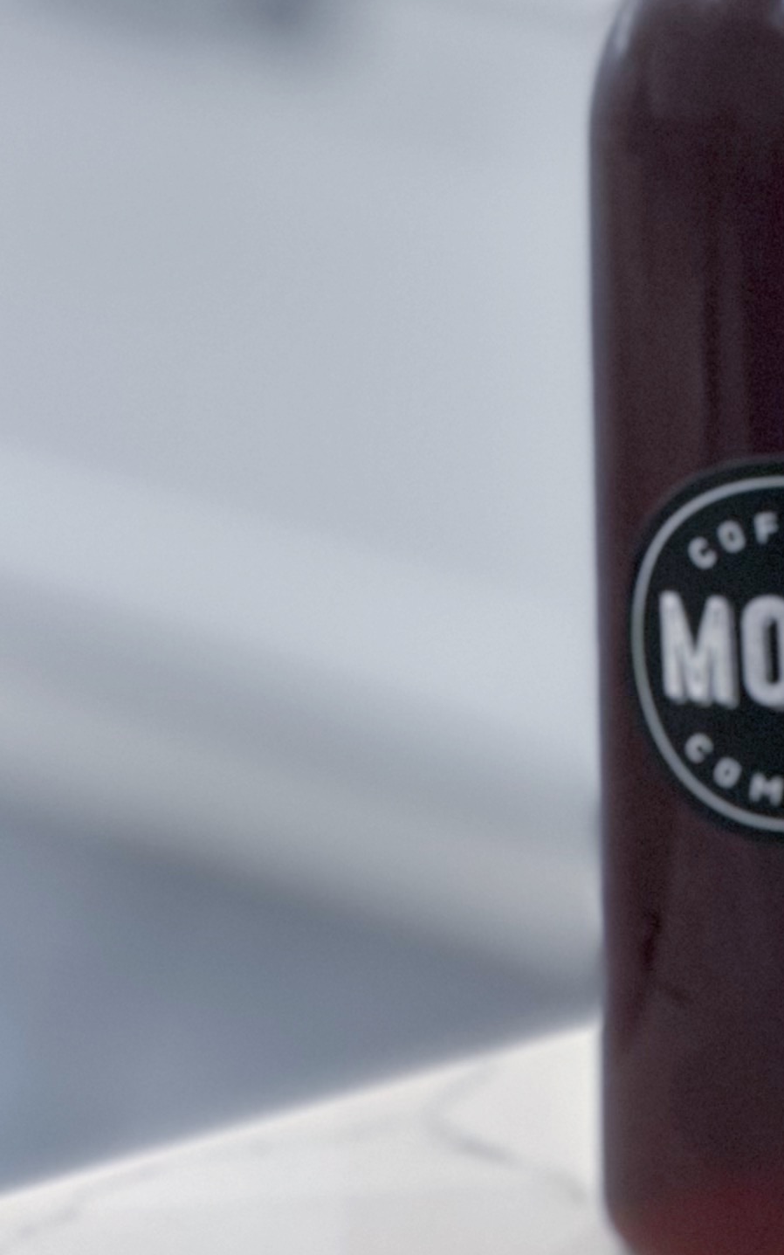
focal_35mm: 229
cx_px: 1069
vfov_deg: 9.1
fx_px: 7829
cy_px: 221
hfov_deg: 5.7
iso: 160
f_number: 2.8
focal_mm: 9
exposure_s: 1/40
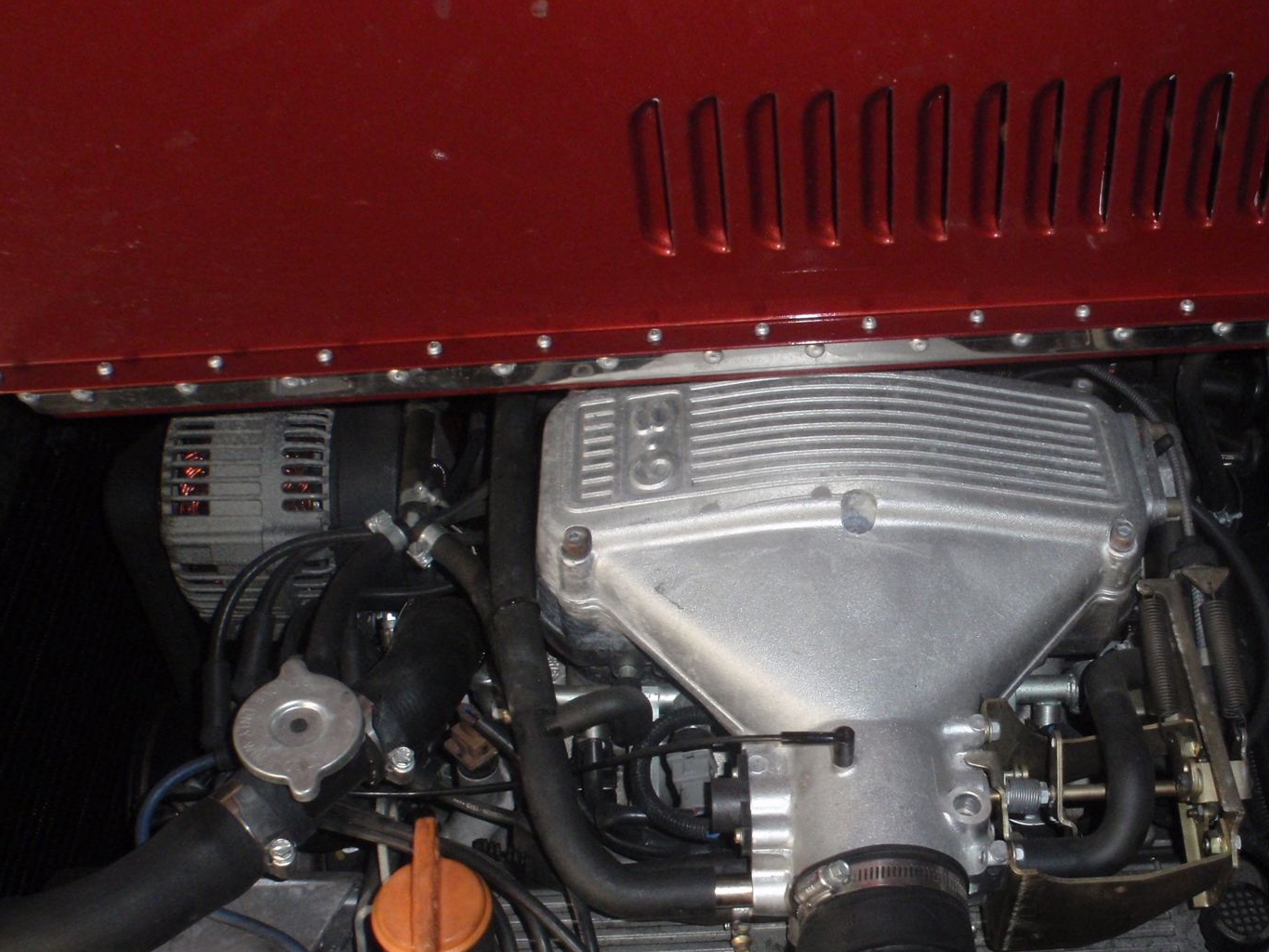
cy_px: 668
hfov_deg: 43.9
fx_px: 1540
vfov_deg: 33.9
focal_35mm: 42
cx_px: 890
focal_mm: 5
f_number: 8
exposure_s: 1/60
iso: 250
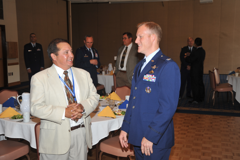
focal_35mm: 50
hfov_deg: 39.6
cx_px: 120
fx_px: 333
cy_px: 80
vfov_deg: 27.0
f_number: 5.6
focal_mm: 50
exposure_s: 1/60
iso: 400
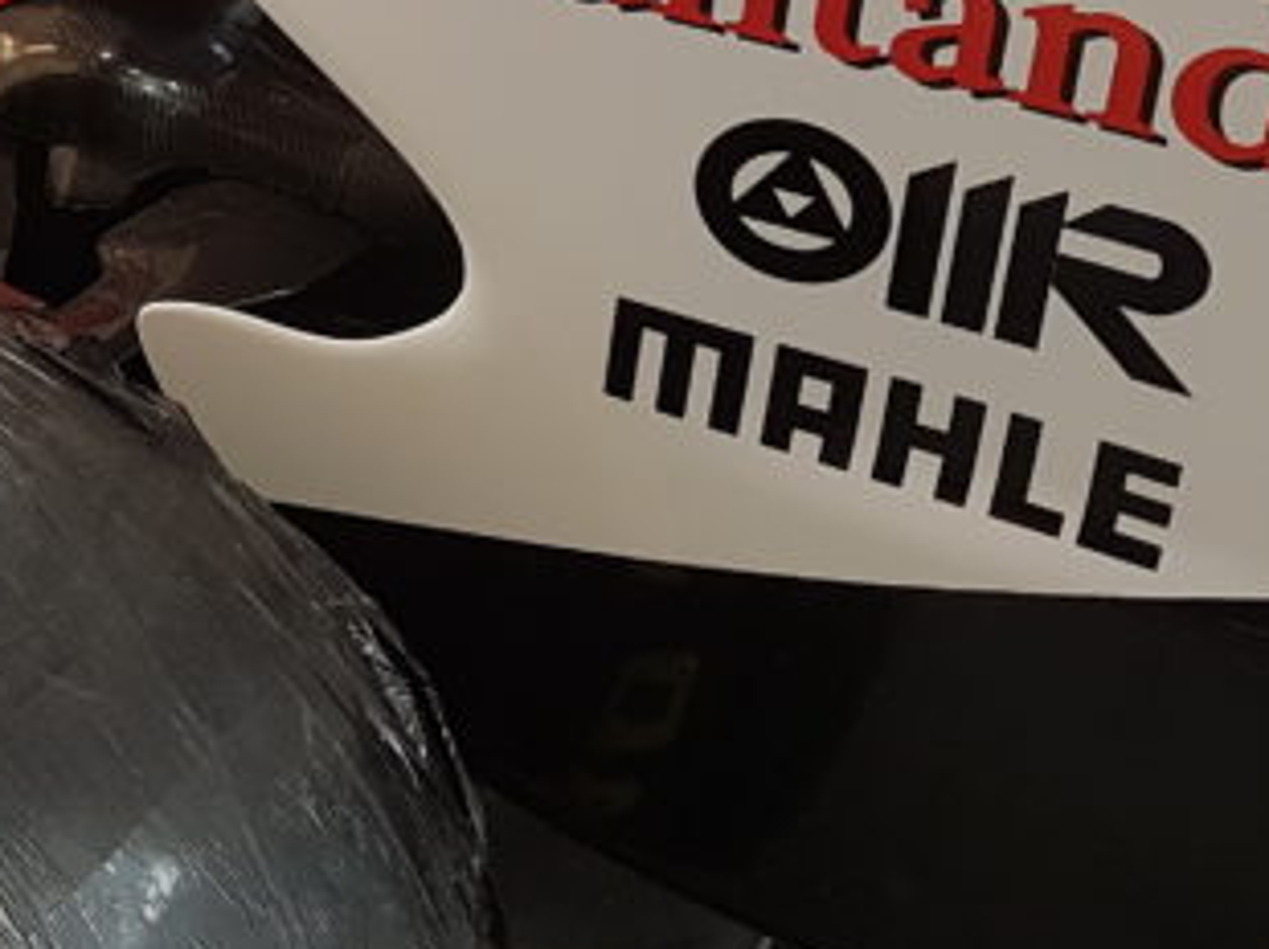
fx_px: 3150
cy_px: 20
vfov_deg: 16.8
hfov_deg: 20.5
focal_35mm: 86
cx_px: -446
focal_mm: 4.2
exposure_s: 1/50
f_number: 1.7
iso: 50
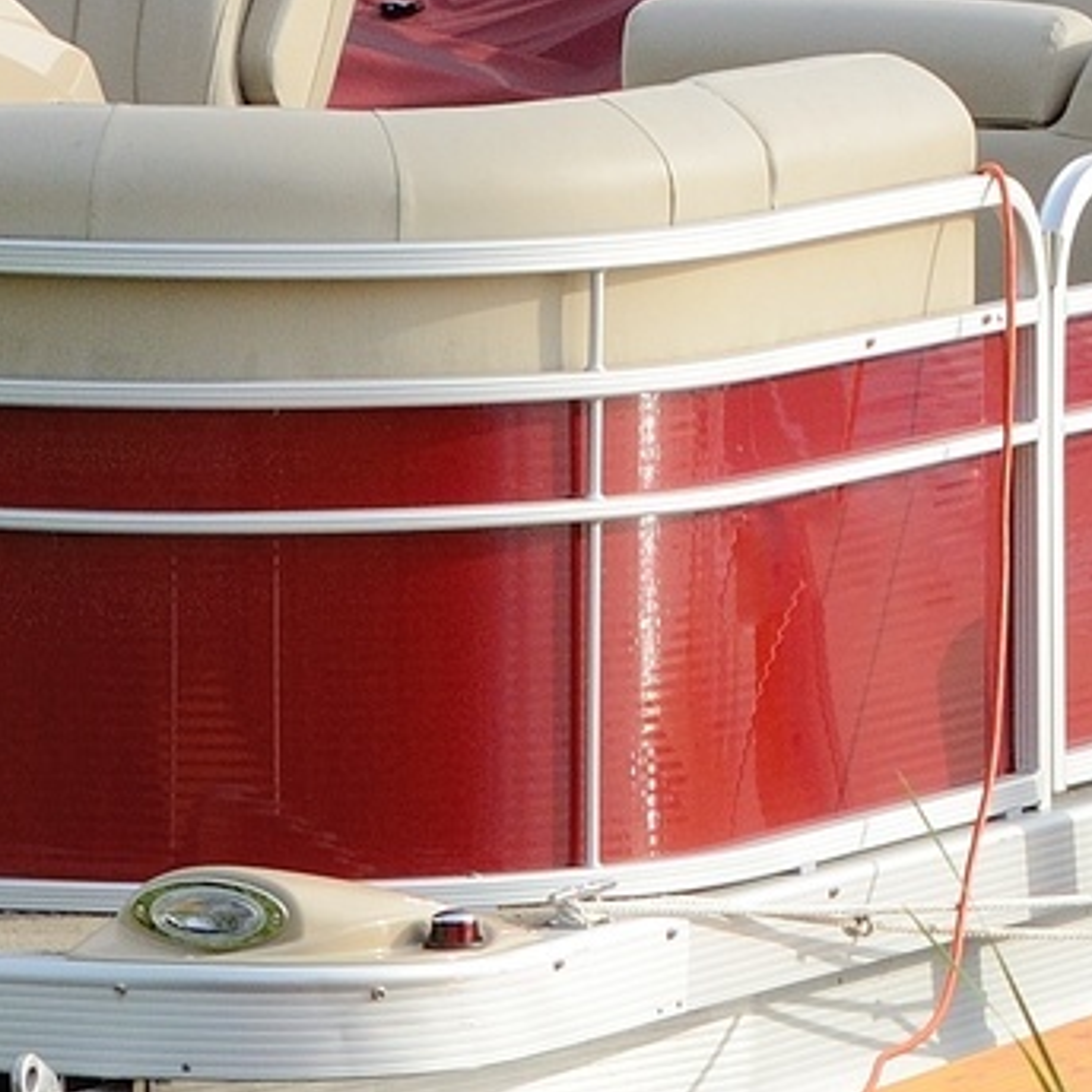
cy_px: 405
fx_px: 18452
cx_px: 1155
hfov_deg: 3.4
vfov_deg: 3.4
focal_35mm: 517
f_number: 7.1
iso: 400
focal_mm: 70
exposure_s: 1/640
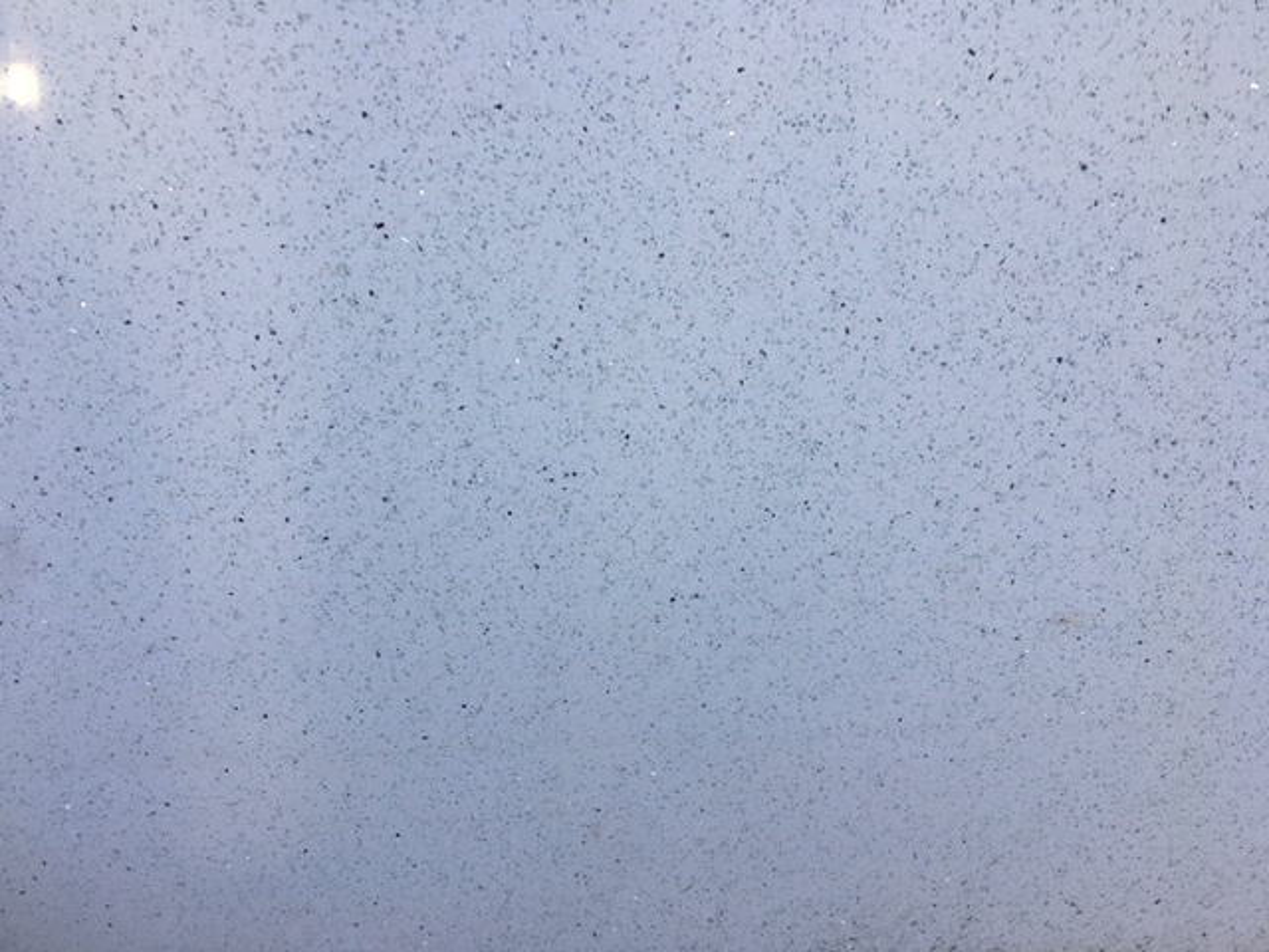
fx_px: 1063
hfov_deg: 61.7
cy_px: 476
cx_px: 634
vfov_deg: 48.2
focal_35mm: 29
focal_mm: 4.15
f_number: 2.2
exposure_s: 1/472
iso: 25
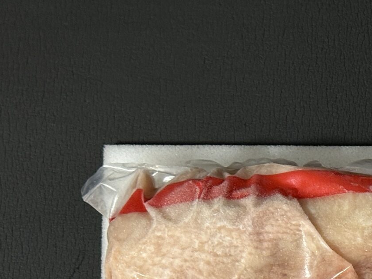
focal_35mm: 146
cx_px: 562
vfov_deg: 9.9
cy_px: 414
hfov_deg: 12.8
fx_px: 1569
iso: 125
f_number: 1.78
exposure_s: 1/52
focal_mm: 6.86
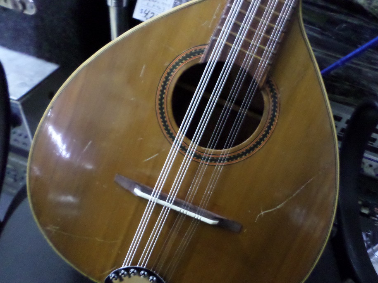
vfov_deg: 49.8
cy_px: 147
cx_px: 211
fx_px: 306
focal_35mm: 28
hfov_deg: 63.2
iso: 640
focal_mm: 4.5
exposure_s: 1/8
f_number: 2.5
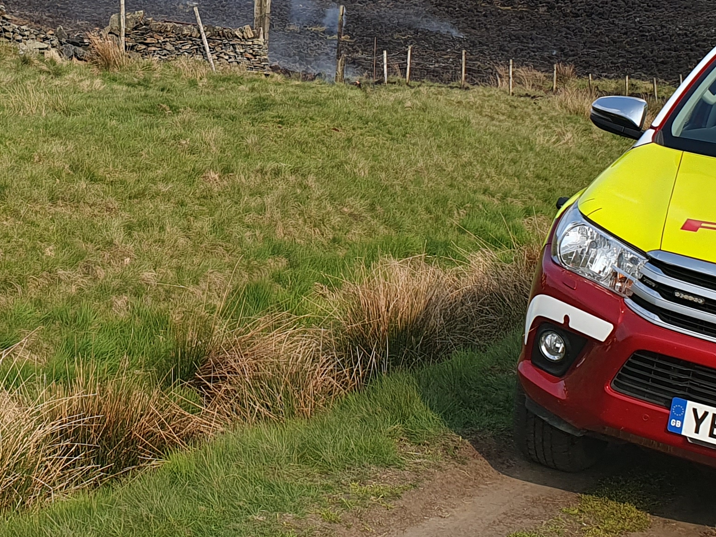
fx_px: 1406
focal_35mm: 68
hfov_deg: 28.5
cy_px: 97
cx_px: 270
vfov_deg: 21.3
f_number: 2.4
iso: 50
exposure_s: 1/956
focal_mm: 4.32
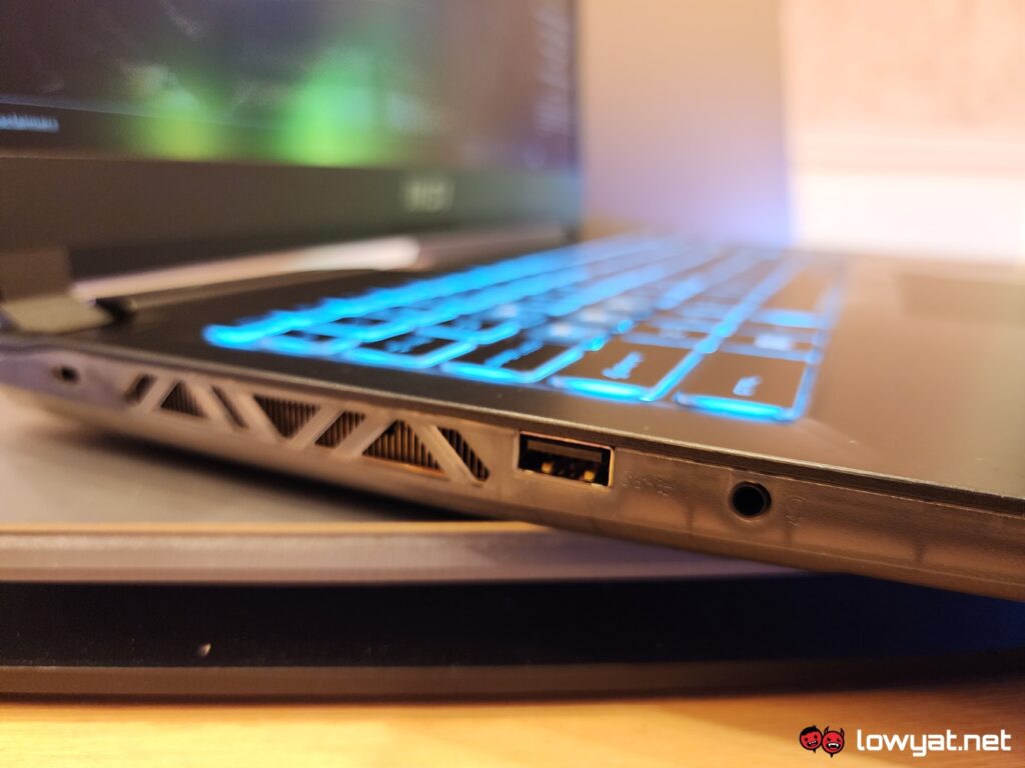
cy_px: 384
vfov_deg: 58.9
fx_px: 681
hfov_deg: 73.9
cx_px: 512
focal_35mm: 23
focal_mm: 6.4
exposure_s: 1/40
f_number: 1.8
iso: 640
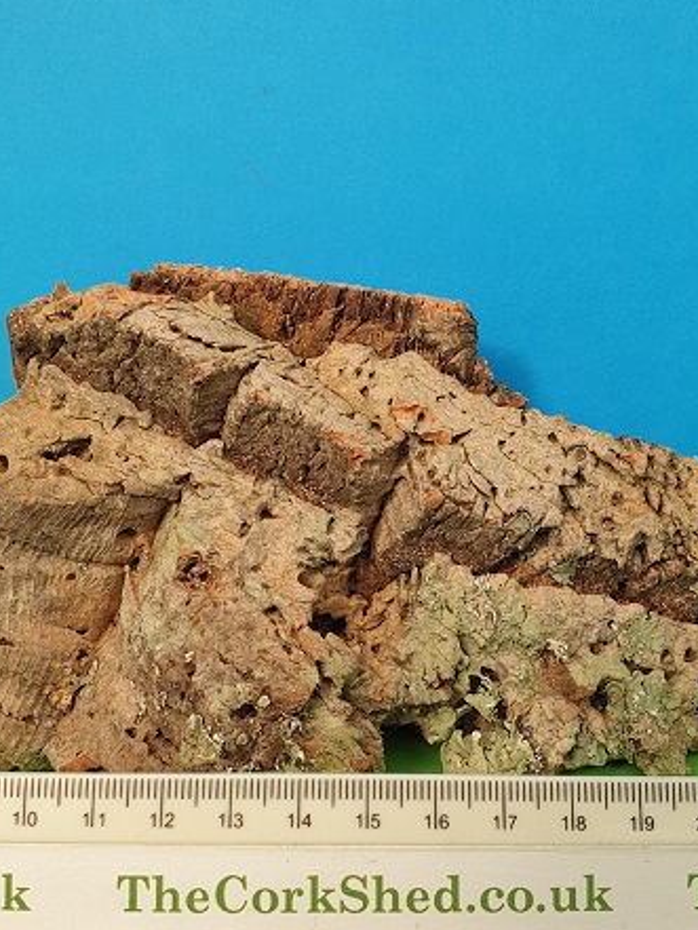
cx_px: 352
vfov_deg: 48.8
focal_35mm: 38
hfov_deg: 37.7
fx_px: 1021
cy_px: 530
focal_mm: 4.3
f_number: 2.4
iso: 50
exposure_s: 1/198
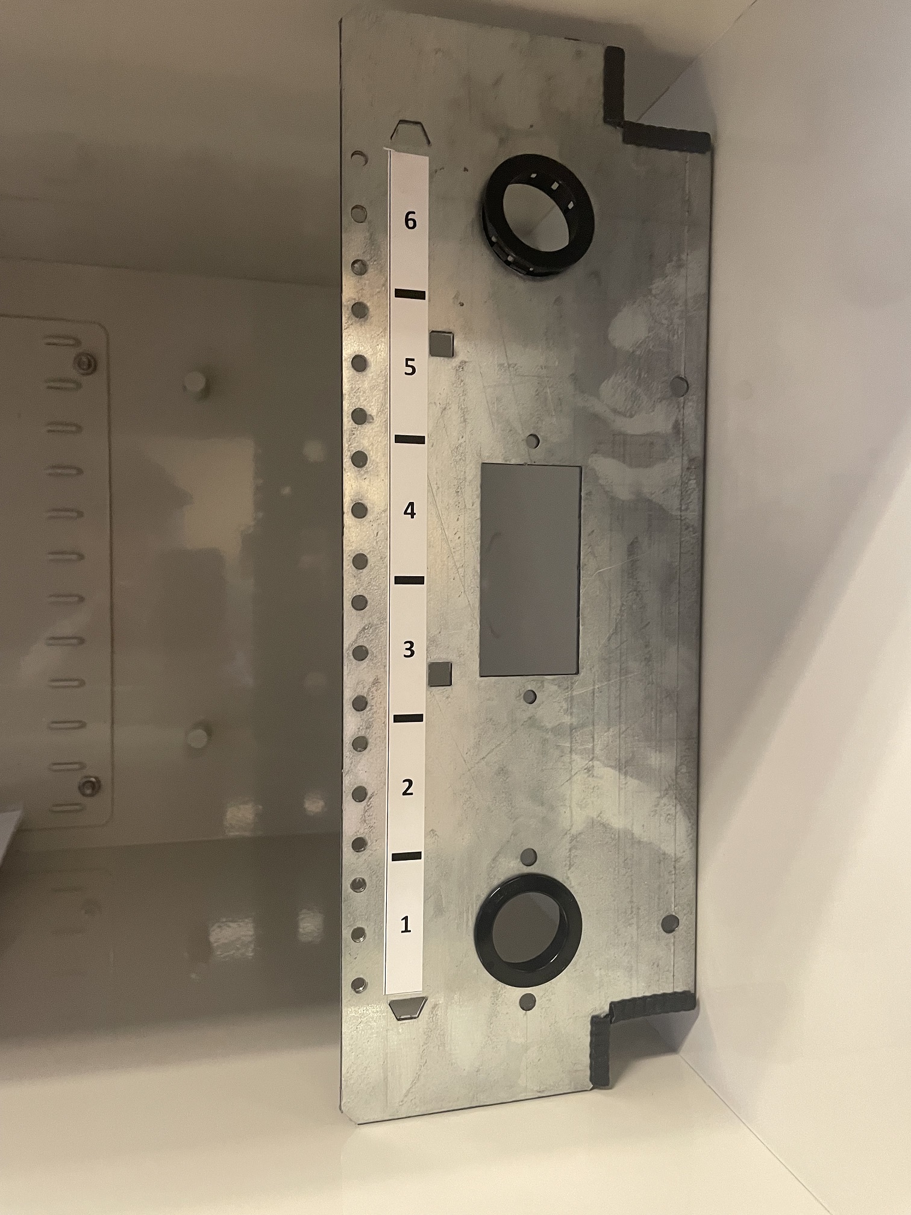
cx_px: 456
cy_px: 608
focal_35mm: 26
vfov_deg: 67.3
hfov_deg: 53.1
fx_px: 912
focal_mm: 4.2
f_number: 1.6
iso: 500
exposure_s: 1/60
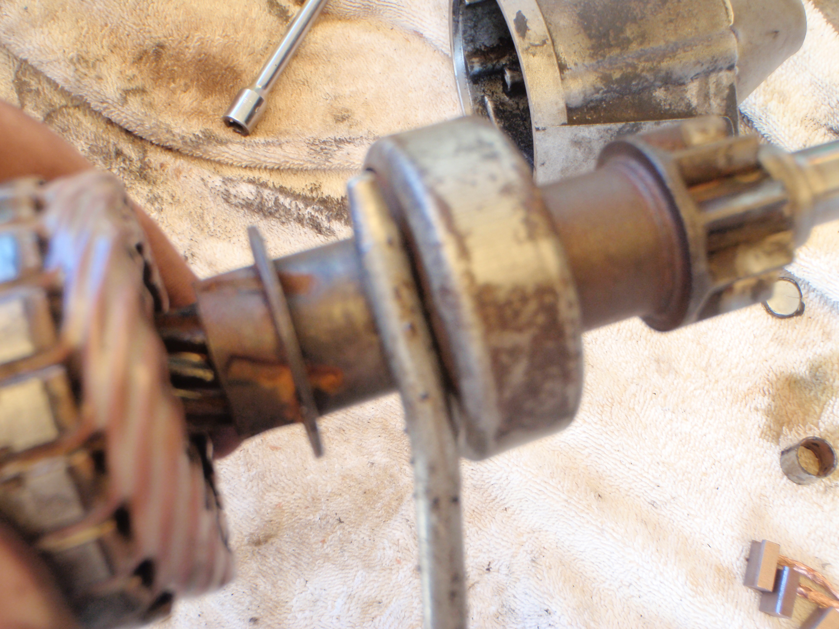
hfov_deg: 51.4
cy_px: 314
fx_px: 873
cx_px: 420
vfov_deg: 39.7
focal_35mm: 36
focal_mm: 6.53
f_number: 4.1
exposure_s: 1/40
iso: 125
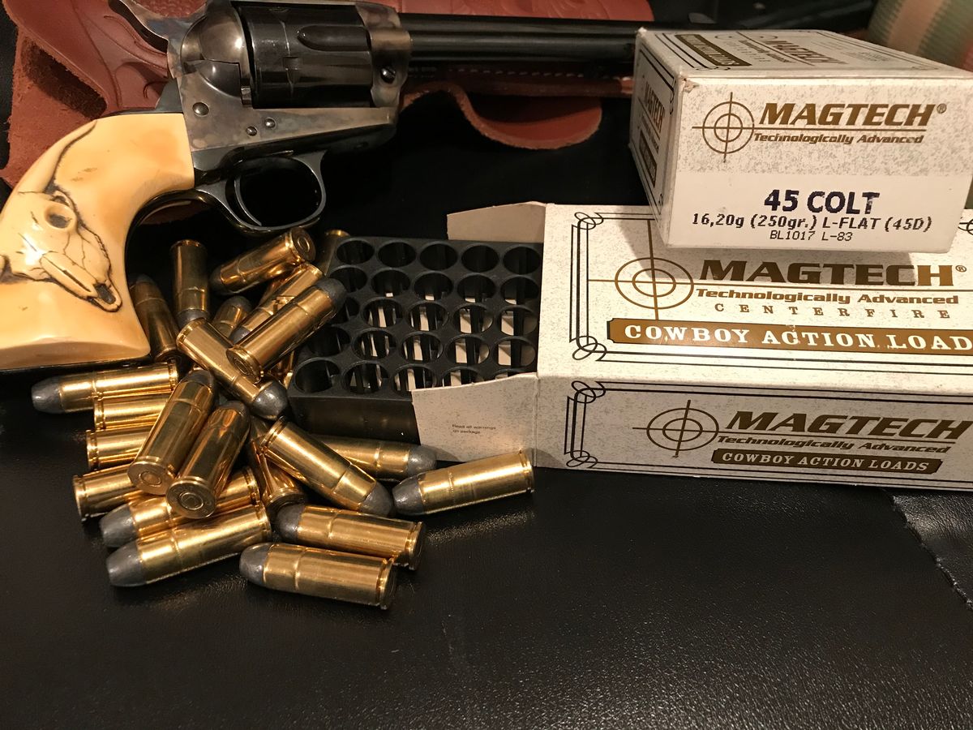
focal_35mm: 28
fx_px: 787
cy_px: 365
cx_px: 486
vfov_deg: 49.7
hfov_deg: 63.4
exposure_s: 1/9
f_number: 1.8
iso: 100
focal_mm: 3.99
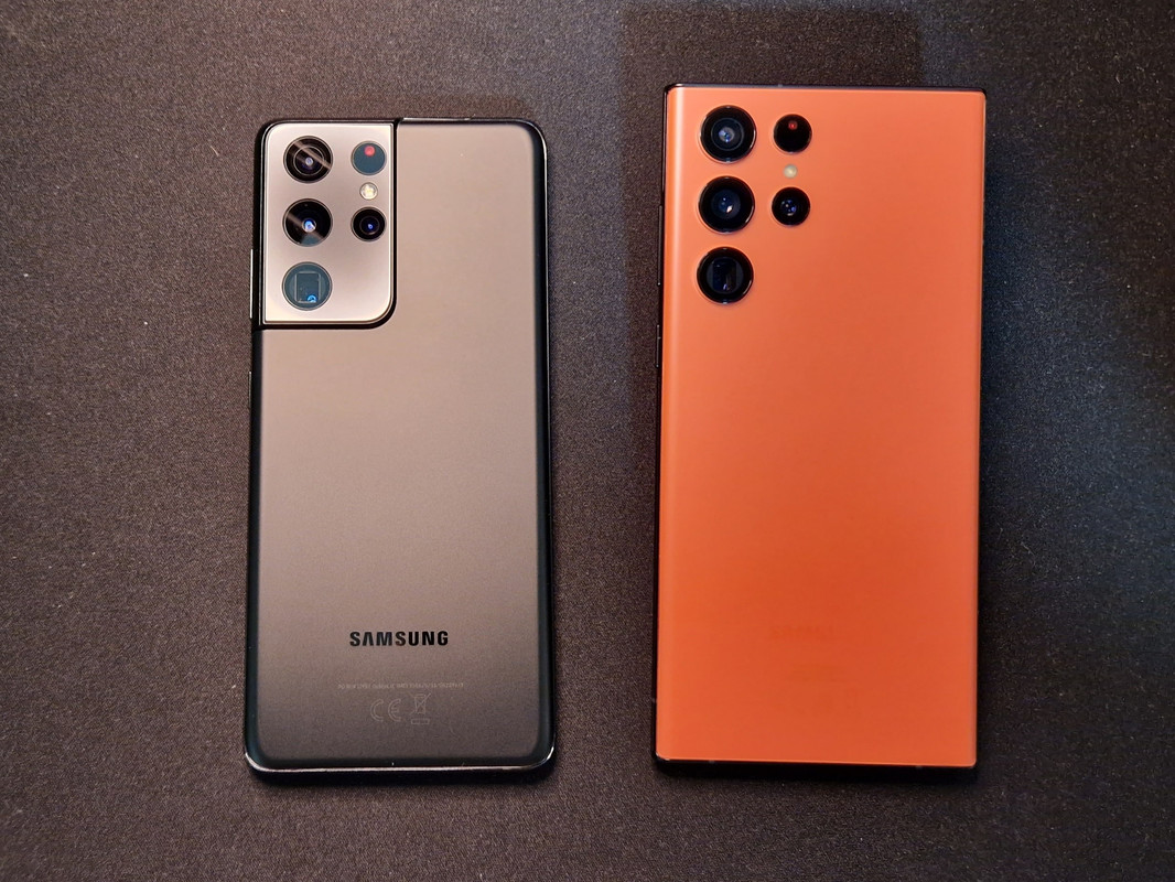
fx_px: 781
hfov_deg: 73.9
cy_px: 441
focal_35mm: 23
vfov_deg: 58.9
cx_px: 588
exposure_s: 1/50
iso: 500
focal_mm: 5.4
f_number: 1.8
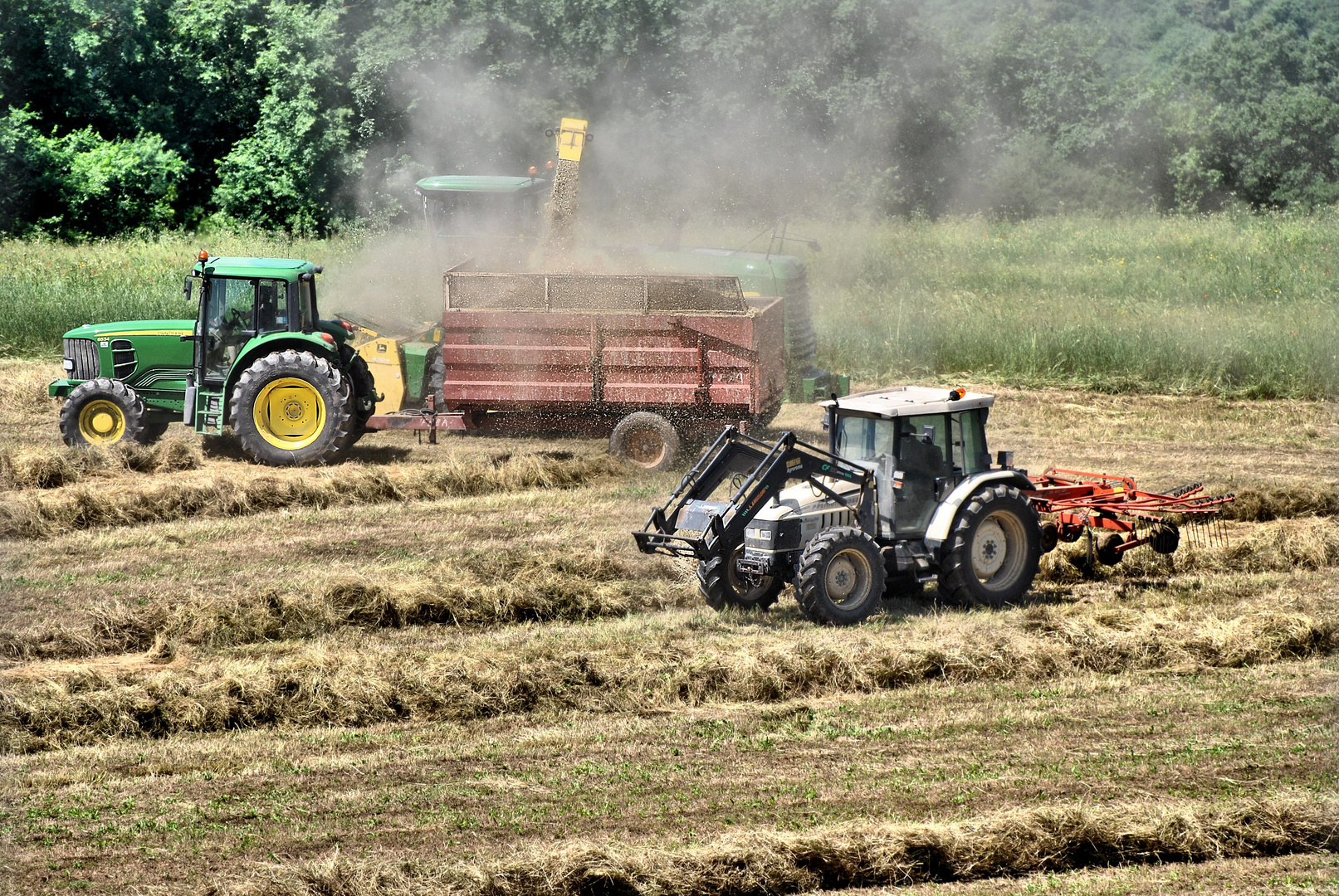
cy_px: 448
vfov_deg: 5.0
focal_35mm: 278
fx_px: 10334
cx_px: 670
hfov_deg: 7.4
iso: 180
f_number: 5
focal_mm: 185
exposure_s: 1/800
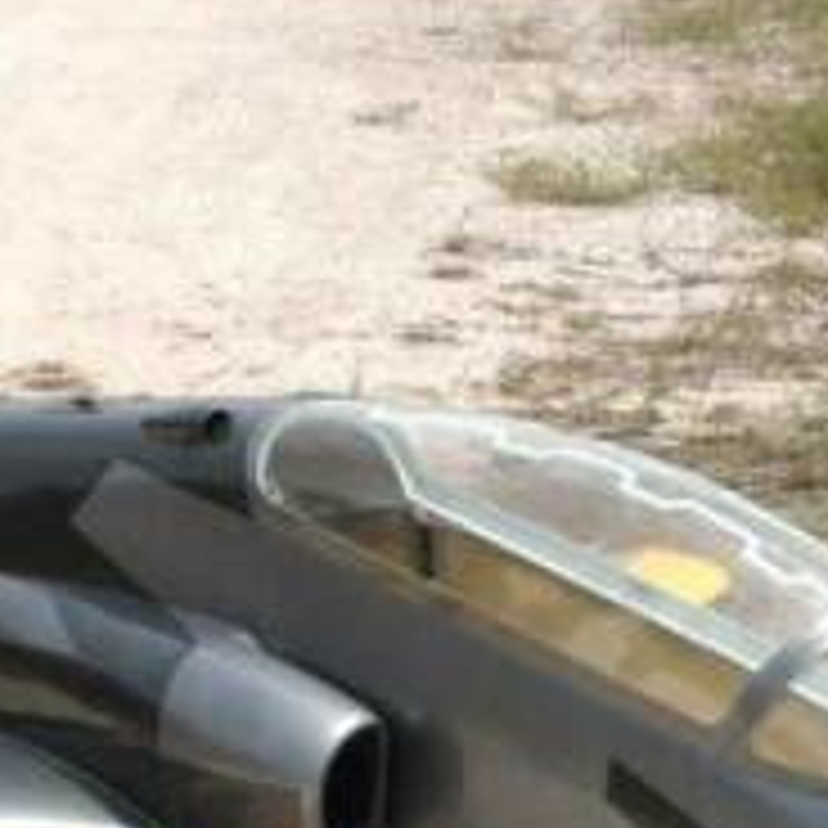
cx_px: 274
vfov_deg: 9.5
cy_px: 992
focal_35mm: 182
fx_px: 4925
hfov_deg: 9.6
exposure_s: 1/1000
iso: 80
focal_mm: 9.6
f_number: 5
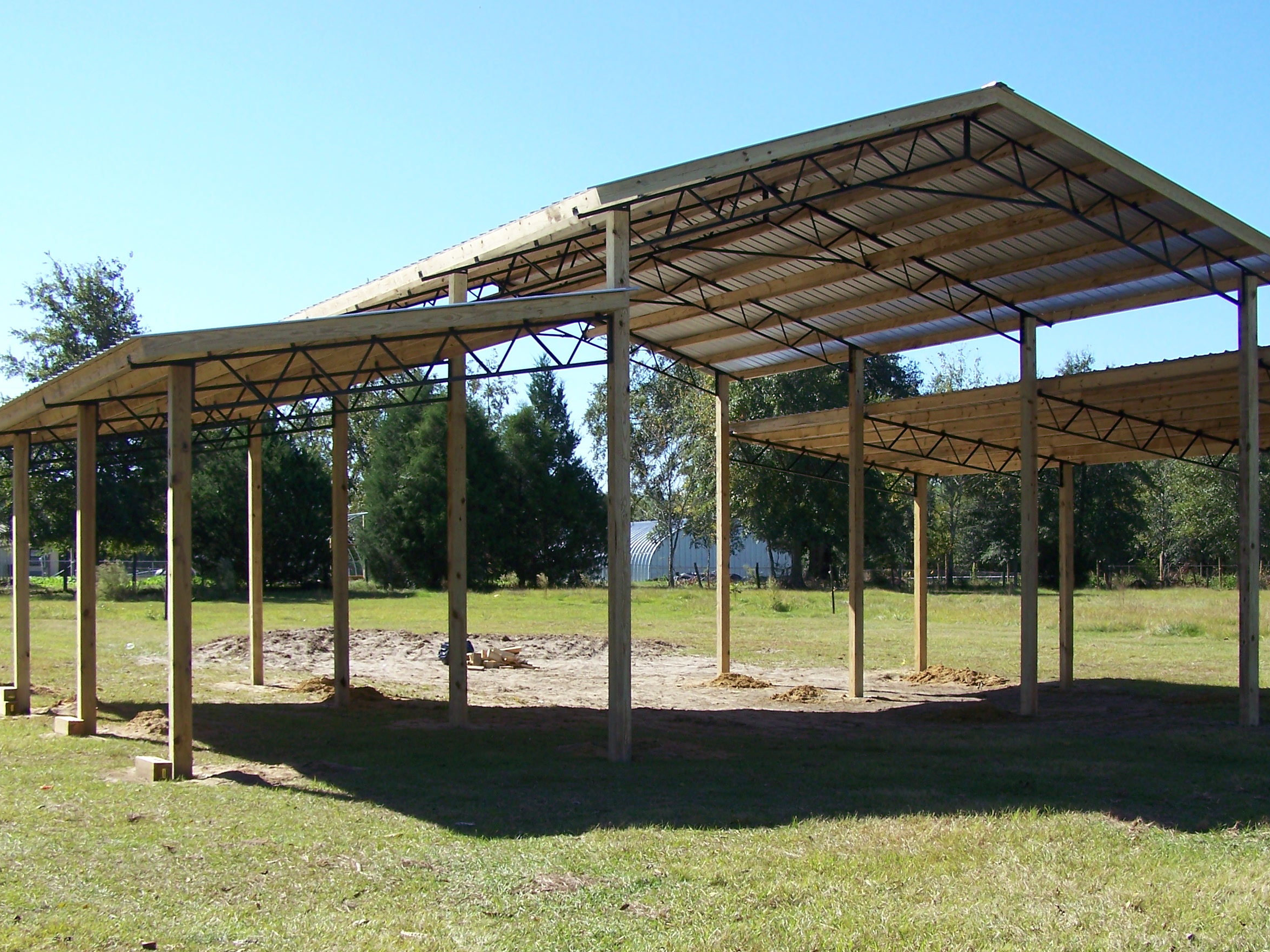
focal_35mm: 50
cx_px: 721
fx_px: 1834
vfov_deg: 29.1
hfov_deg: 38.1
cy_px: 548
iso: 64
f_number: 4
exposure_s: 1/320
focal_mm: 6.3
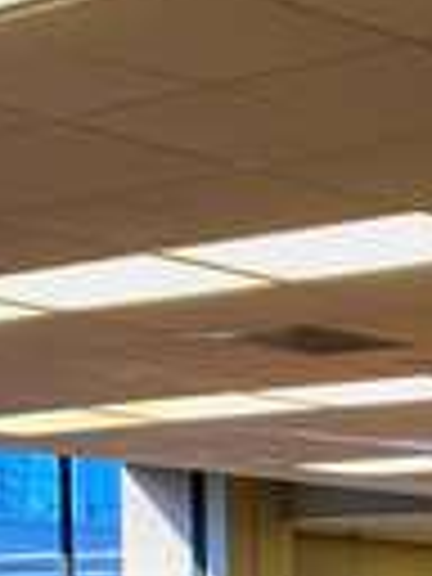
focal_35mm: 135
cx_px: 835
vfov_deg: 13.7
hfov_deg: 10.2
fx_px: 2246
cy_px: 873
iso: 100
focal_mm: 4.25
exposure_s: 1/60
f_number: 1.8
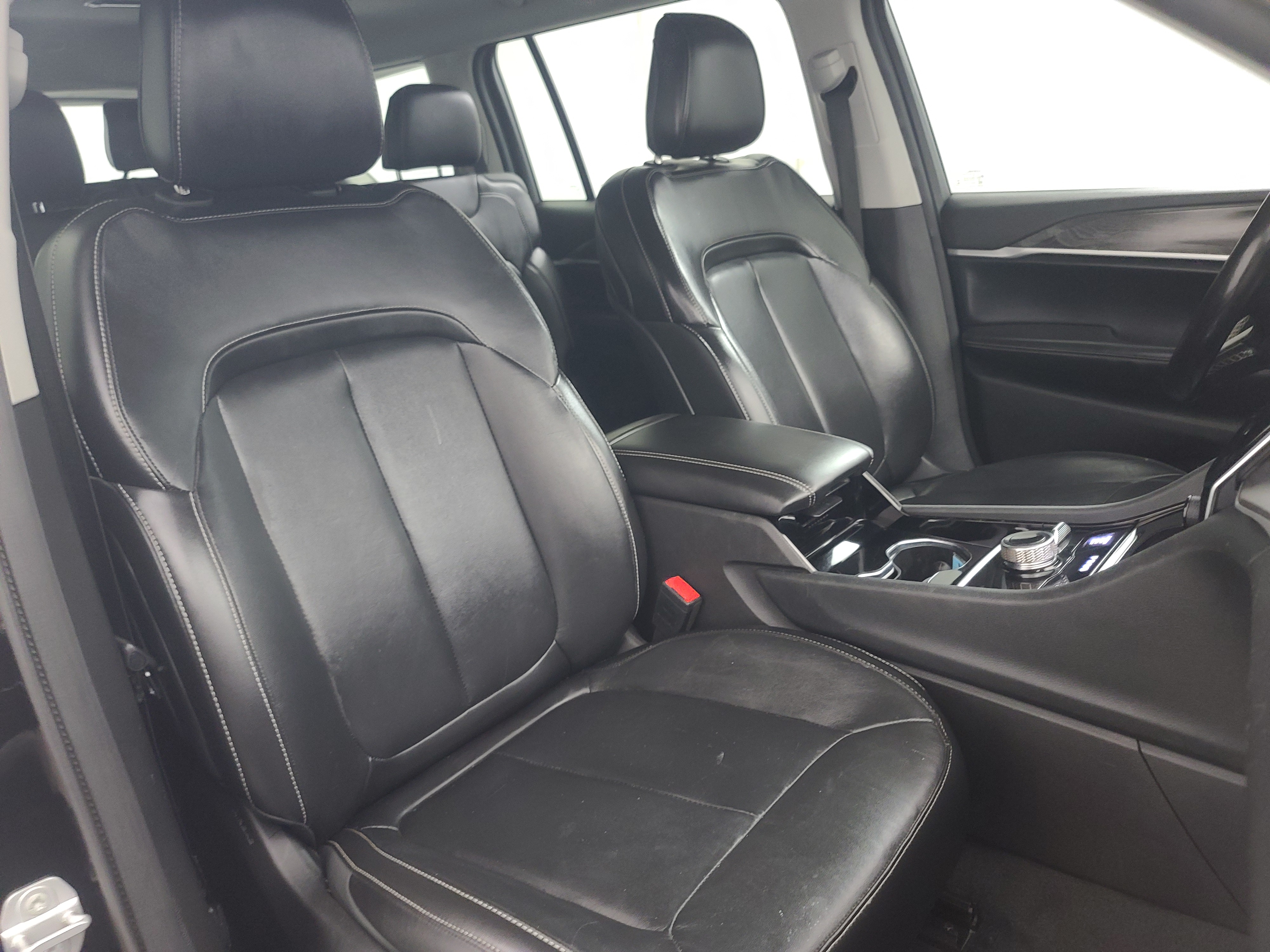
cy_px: 476
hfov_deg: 69.4
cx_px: 635
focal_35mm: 25
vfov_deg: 54.9
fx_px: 917
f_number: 1.8
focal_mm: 7
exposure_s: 1/15
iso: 1250
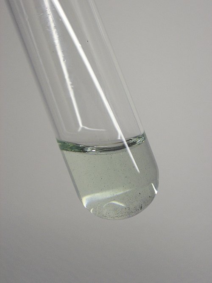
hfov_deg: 23.6
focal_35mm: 62
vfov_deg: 31.2
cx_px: 106
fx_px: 506
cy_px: 142
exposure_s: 1/125
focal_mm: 10.2
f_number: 3.5
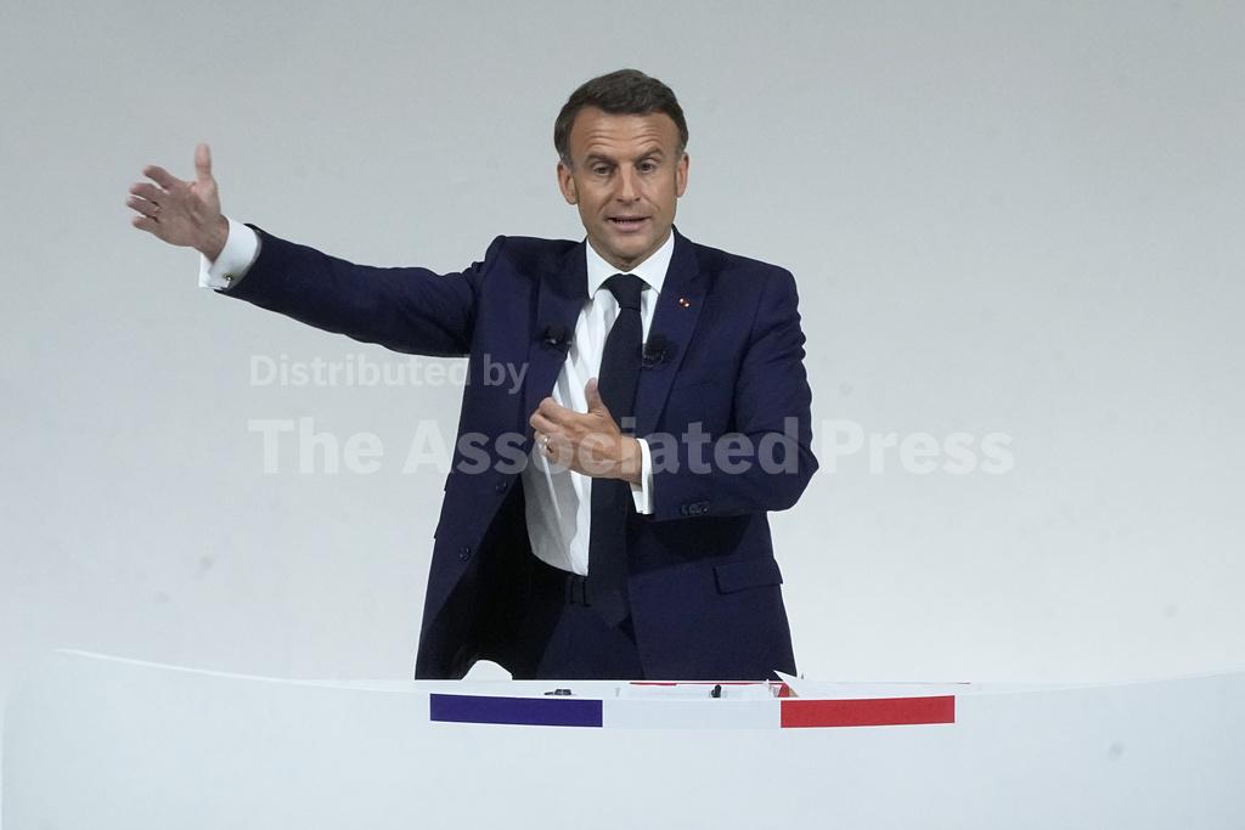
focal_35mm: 600
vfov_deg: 2.3
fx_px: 20751
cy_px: 415
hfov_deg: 3.4
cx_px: 622
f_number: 18
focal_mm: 400
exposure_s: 1/125
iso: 4000
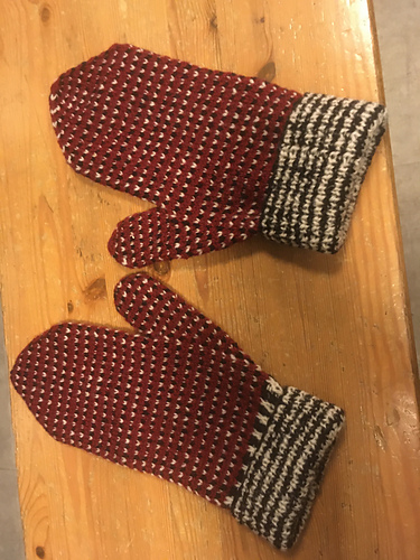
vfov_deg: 61.7
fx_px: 469
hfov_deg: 48.2
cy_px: 280
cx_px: 210
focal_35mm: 29
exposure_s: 1/17
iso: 400
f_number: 2.2
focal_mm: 4.15
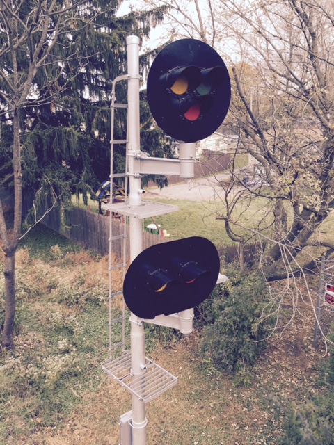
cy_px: 222
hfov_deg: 48.2
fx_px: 373
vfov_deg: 61.7
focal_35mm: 29
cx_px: 167
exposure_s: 1/395
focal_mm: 4.15
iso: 32
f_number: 2.2
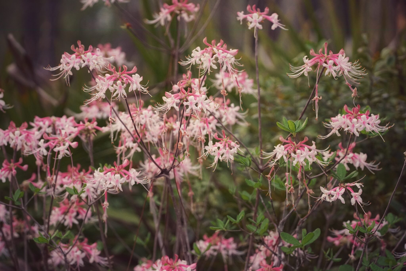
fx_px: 1184
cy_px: 136
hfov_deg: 19.5
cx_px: 203
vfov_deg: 13.0
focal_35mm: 105
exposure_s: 1/2500
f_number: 4.5
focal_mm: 105
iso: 2500
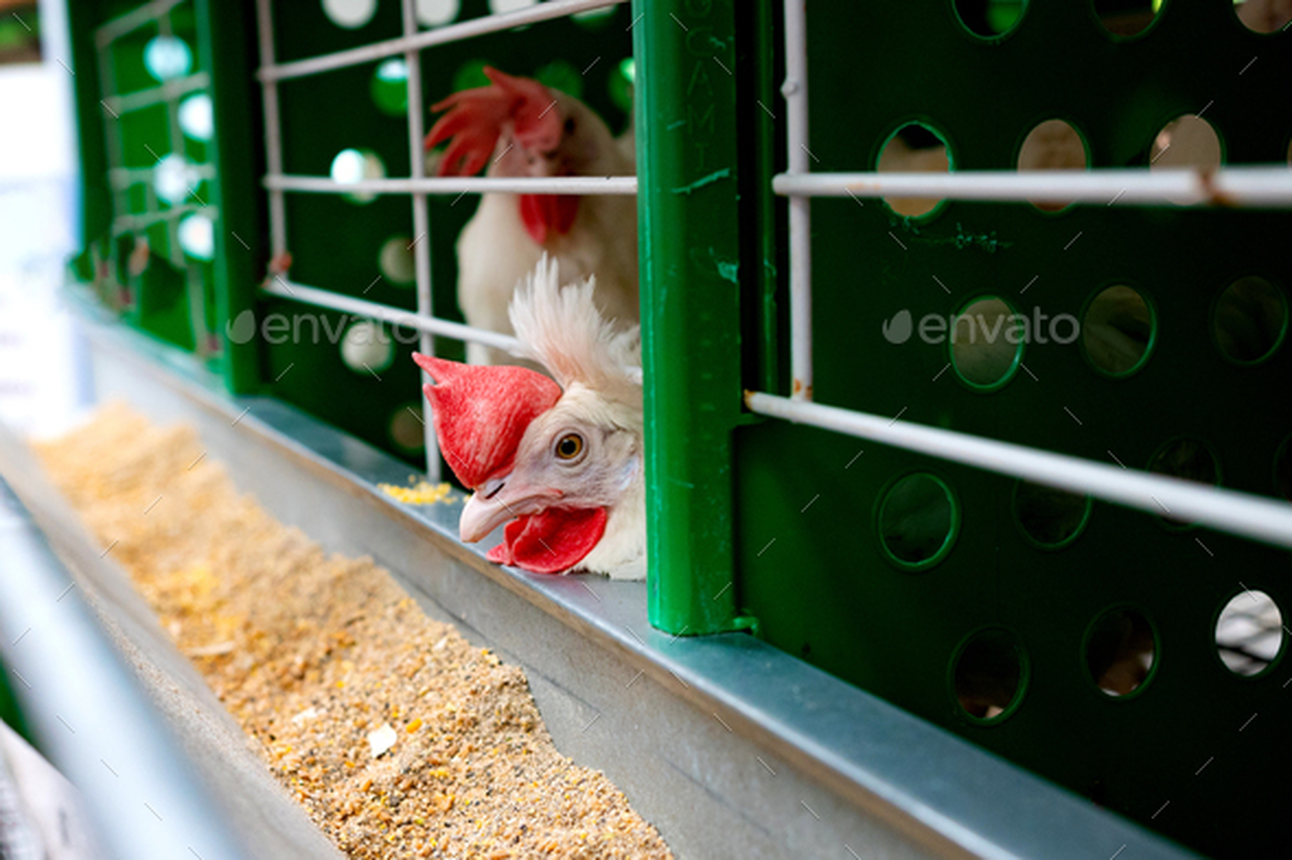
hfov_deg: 40.4
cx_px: 646
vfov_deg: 27.5
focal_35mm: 49
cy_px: 430
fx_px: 1758
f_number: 3.2
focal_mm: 33
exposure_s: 1/640
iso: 500
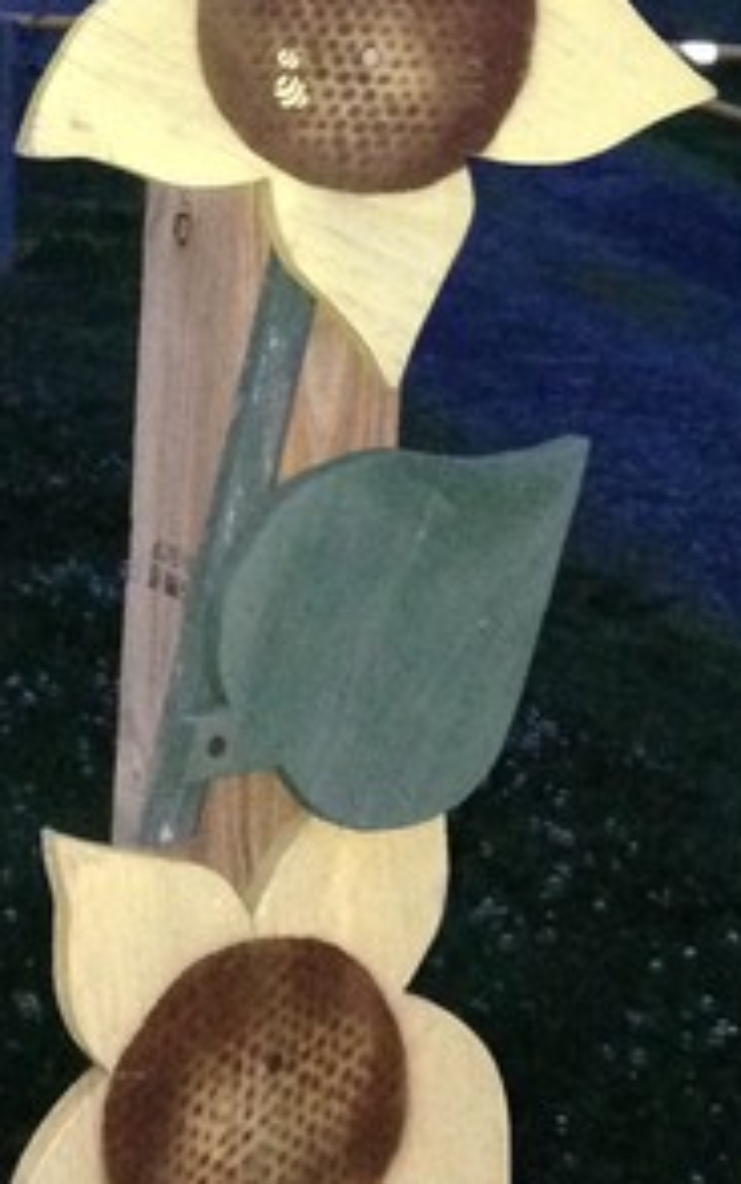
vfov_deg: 17.2
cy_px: 81
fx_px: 3841
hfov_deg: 11.0
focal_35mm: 119
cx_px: 181
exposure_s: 1/16
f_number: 2.4
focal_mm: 4.12
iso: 500
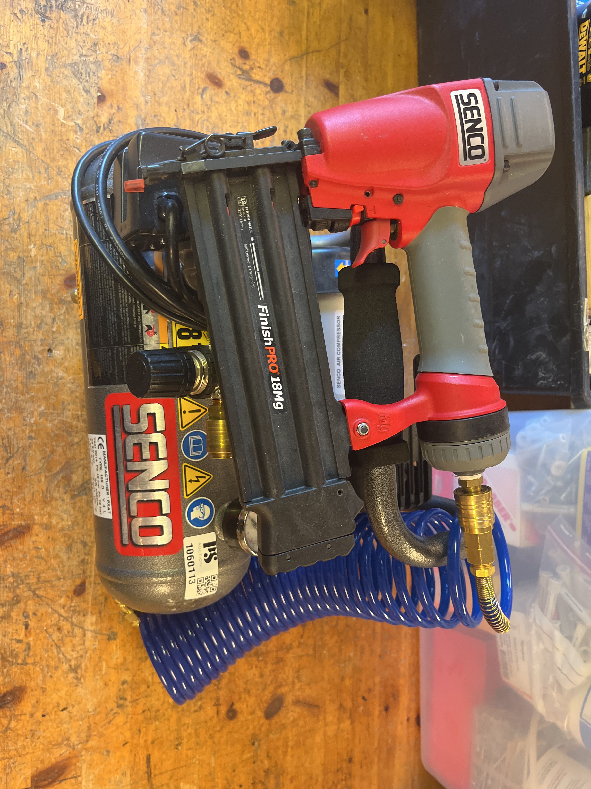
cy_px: 394
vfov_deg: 67.3
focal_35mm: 26
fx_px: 592
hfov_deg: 53.1
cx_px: 296
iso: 250
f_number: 1.6
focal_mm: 5.1
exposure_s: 1/50
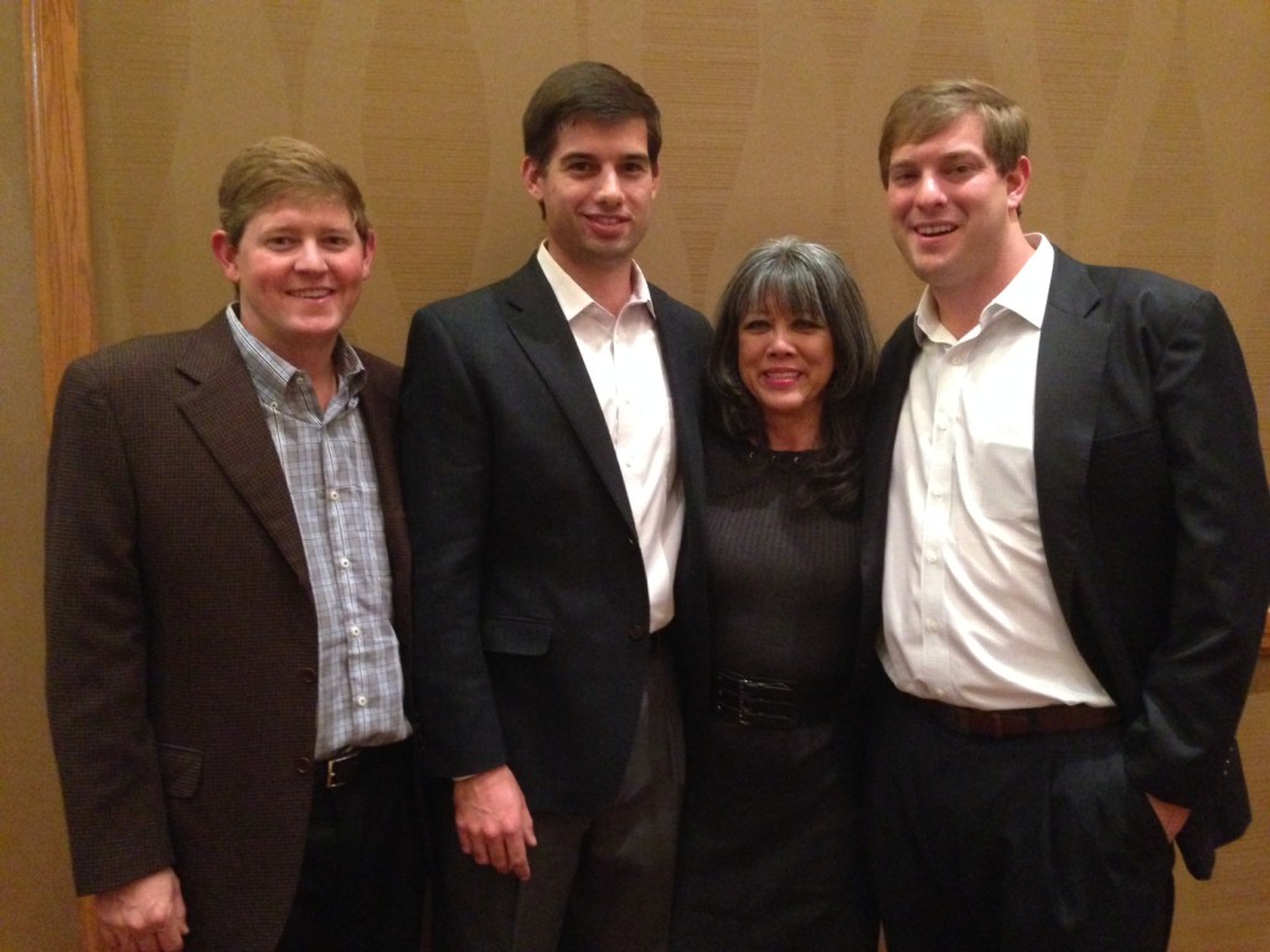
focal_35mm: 33
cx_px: 635
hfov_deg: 55.4
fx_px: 1211
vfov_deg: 42.9
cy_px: 476
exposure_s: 1/15
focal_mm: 4.12
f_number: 2.4
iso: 800
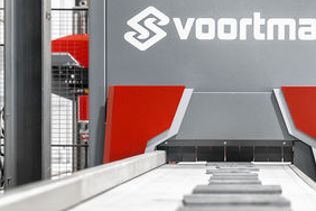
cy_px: 148
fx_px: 1088
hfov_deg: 16.4
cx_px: 249
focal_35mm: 124
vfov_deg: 11.0
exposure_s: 1/100
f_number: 2.8
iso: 4000
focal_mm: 70
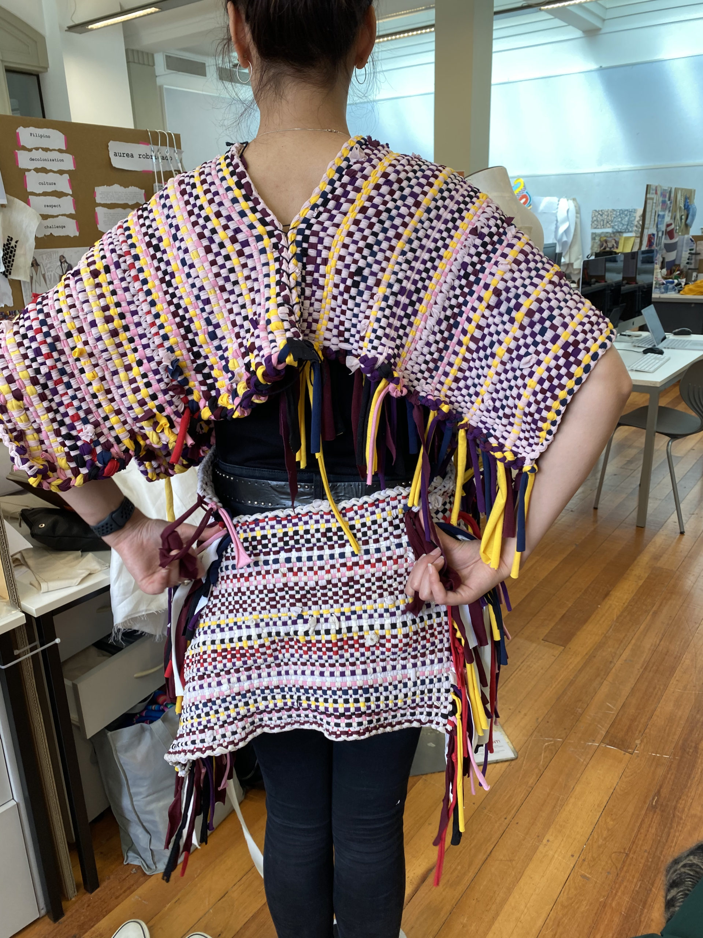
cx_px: 352
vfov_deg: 67.3
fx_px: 704
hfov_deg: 53.1
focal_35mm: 26
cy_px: 469
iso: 40
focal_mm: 4.25
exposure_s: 1/100
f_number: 1.8
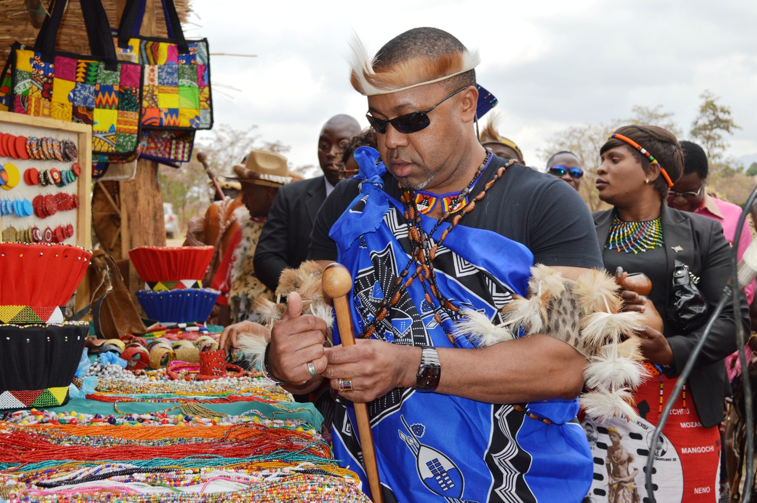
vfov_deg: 29.8
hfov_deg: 43.6
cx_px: 378
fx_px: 945
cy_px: 252
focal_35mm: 45
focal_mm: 30
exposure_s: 1/200
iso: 100
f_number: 5.6
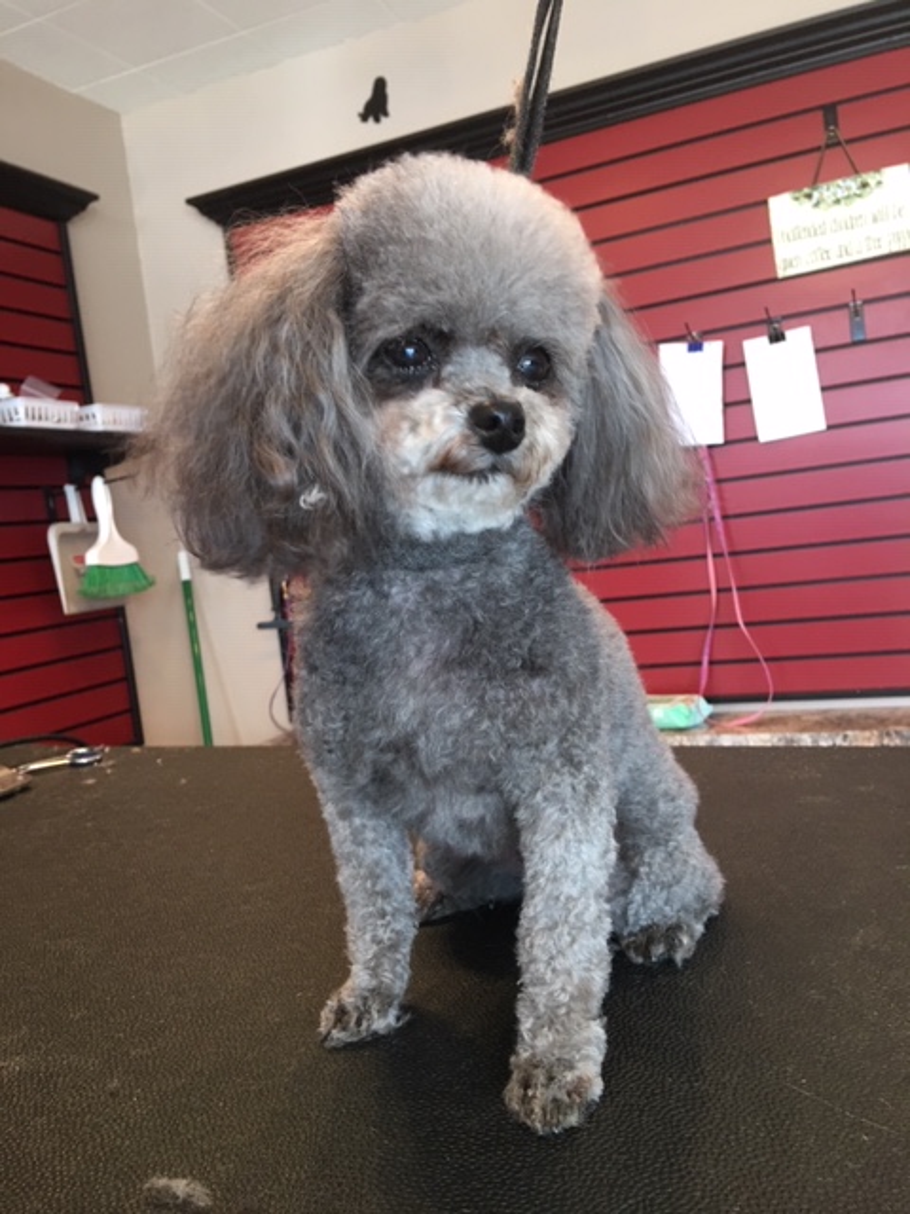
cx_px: 455
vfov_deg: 61.7
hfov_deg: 48.2
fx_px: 1016
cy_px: 607
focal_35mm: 29
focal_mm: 4.15
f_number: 2.2
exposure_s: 1/15
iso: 40
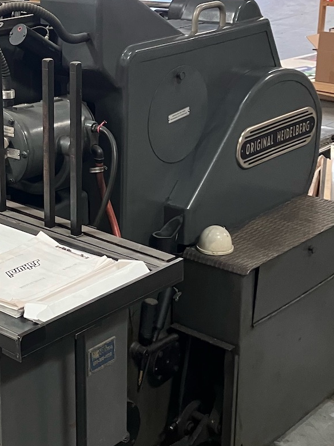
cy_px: 197
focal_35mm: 69
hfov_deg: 20.7
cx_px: 11
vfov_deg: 28.1
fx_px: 888
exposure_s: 1/60
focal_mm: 3.99
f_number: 1.8
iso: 160
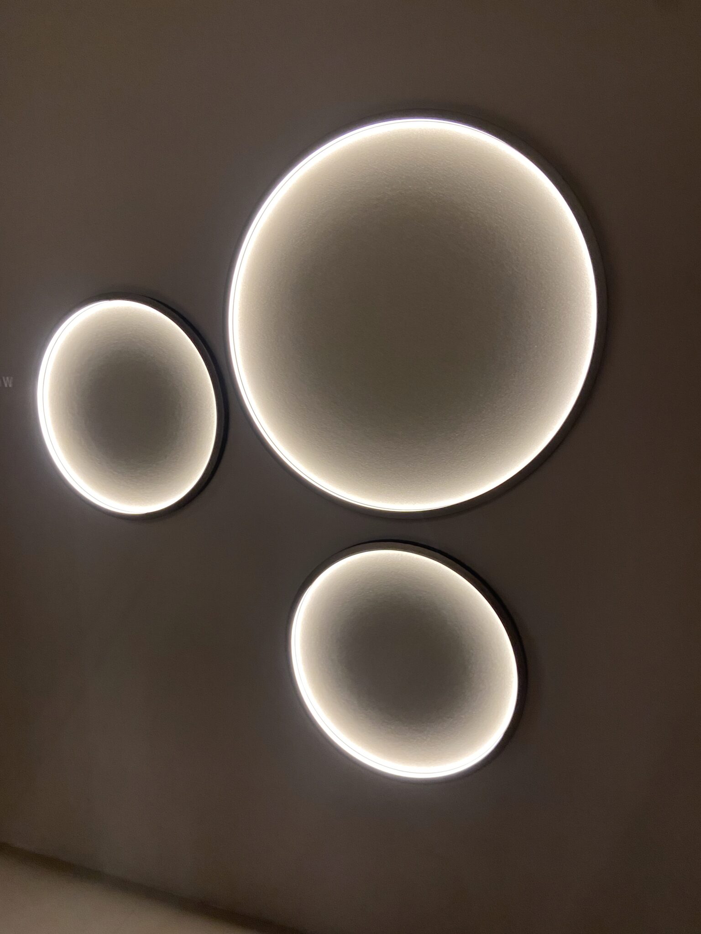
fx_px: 702
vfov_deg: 67.3
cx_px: 350
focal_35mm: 26
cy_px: 467
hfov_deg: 53.1
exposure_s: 1/59
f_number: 1.8
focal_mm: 4.25
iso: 200
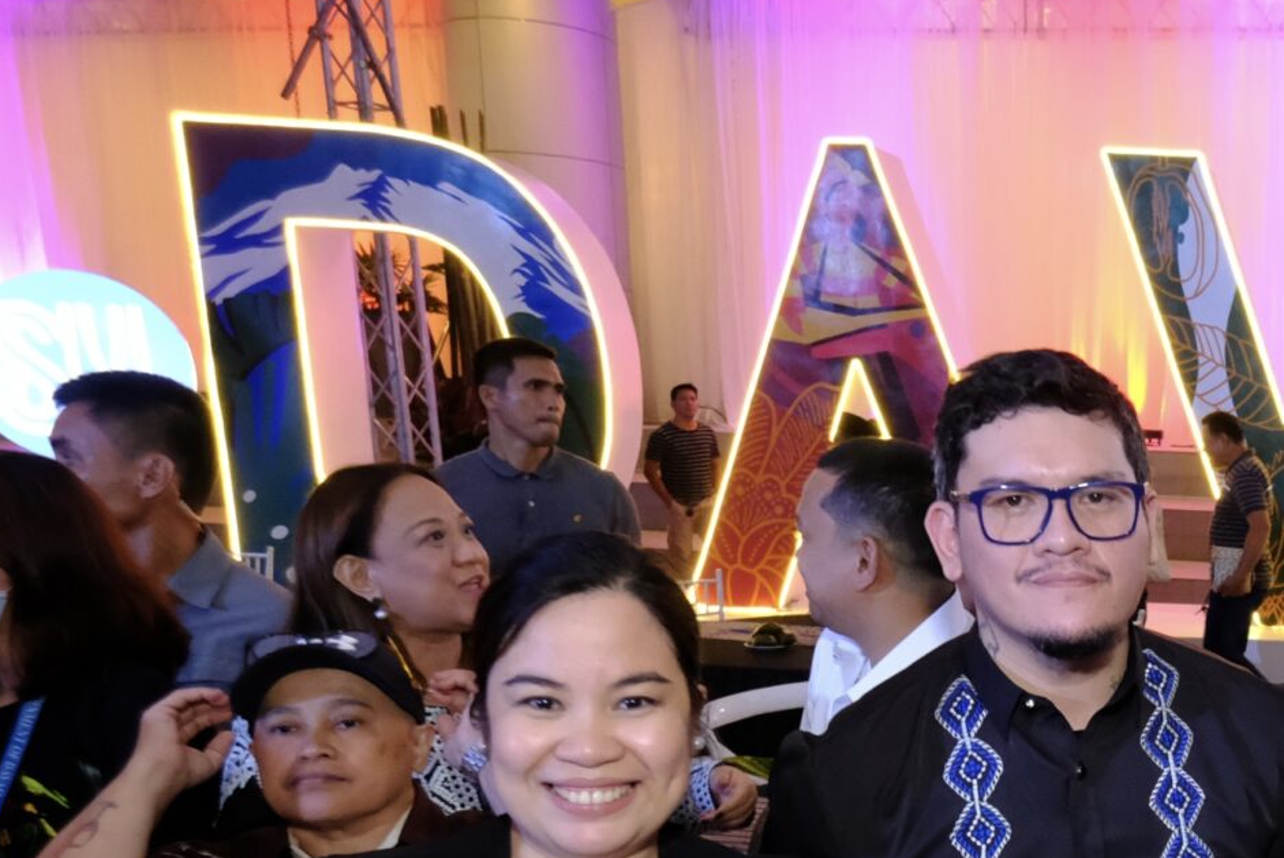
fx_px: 1321
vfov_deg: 34.8
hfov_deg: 44.1
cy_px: 694
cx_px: 1289
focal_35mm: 37
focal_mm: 11
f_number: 4
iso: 3200
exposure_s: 1/100
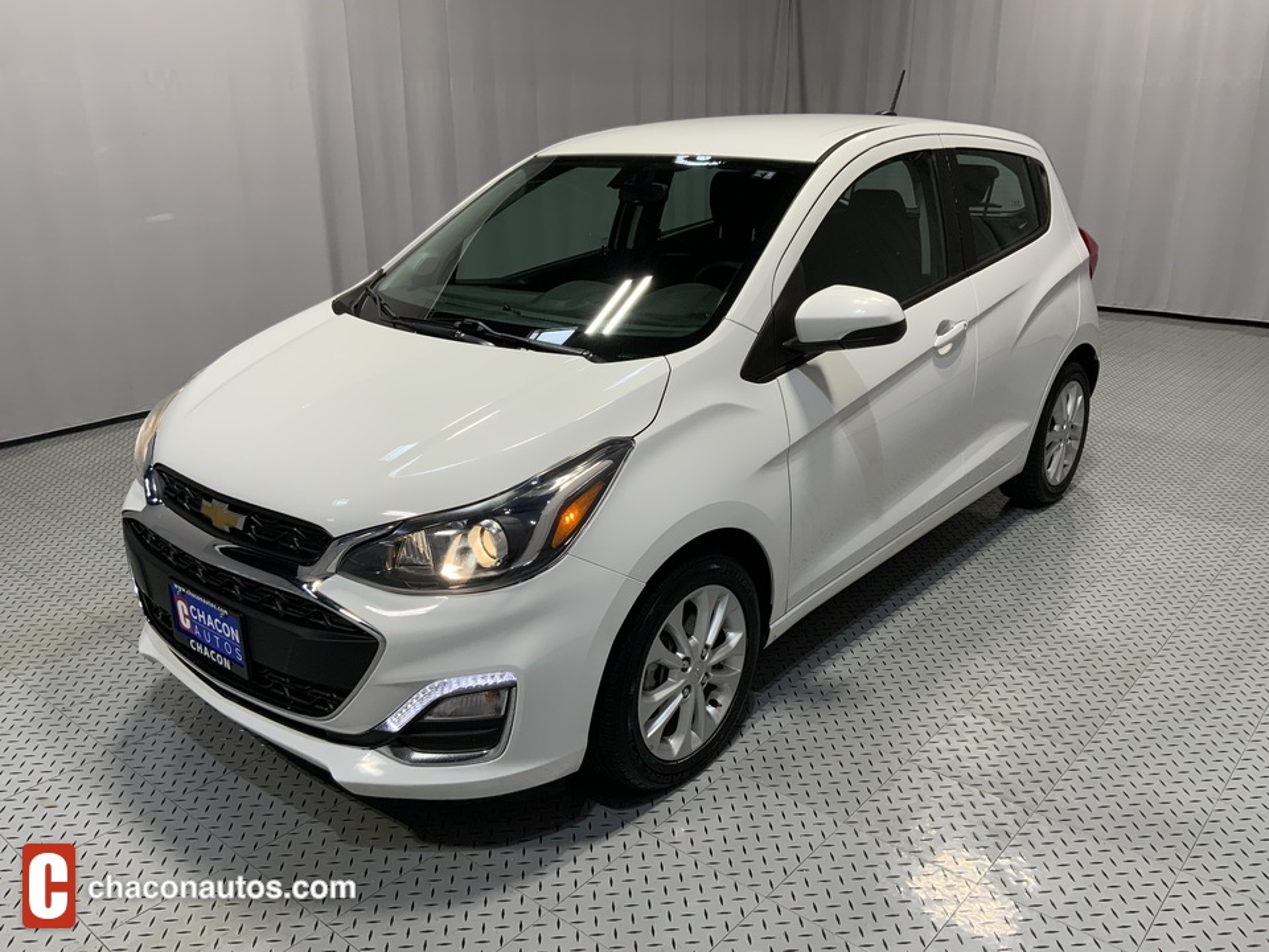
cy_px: 476
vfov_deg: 48.2
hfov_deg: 61.7
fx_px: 1063
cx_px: 634
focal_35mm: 29
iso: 32
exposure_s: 1/90
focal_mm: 3
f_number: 1.8
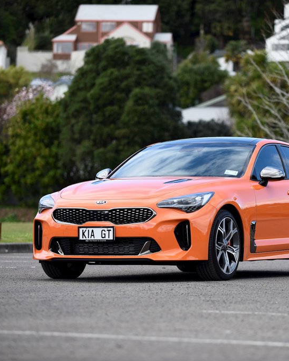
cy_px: 181
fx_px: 1892
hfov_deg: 8.7
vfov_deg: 10.9
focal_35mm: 177
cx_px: 191
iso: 125
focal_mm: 125
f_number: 2.8
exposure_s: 1/800
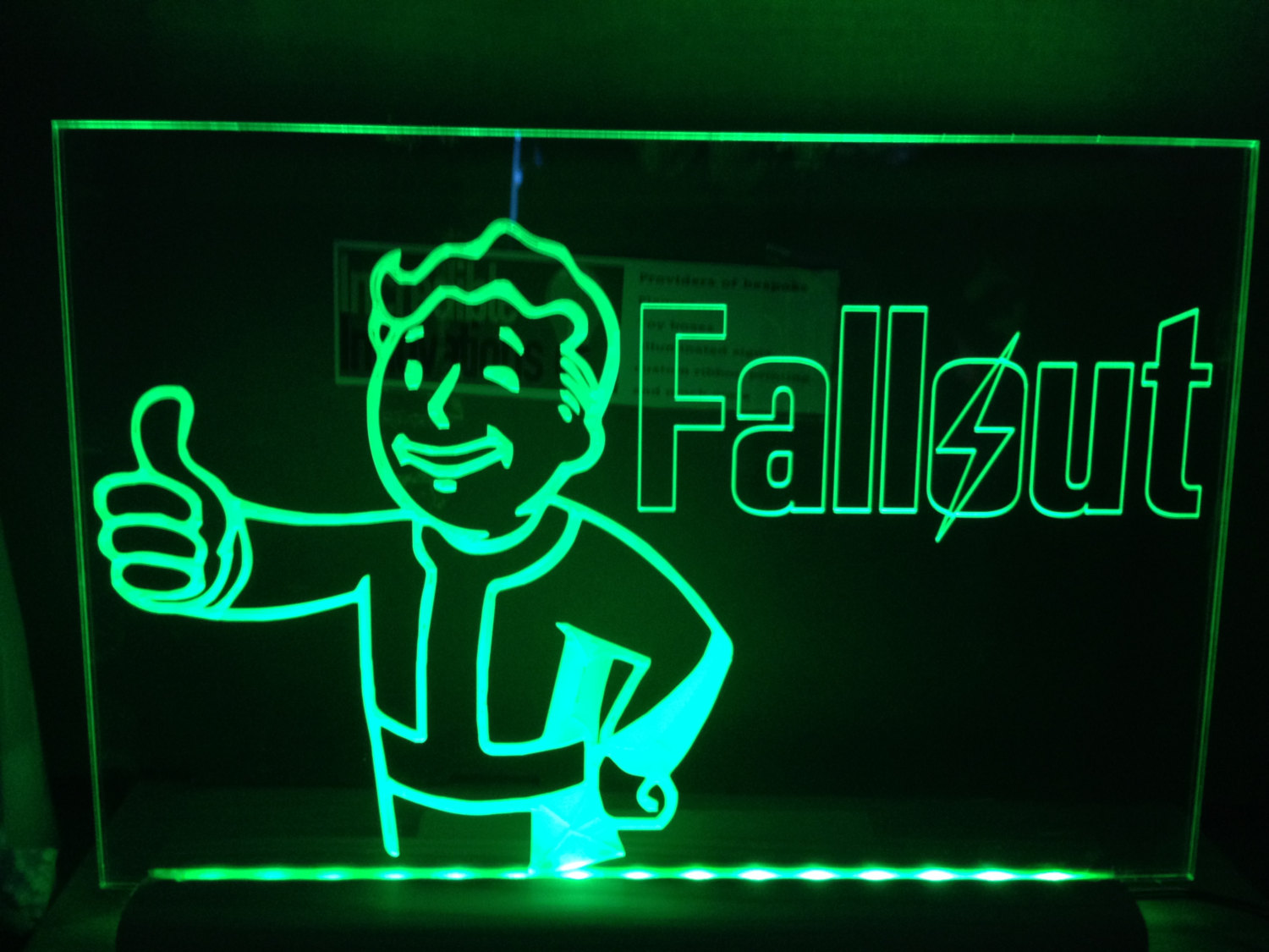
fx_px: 1210
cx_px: 634
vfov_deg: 42.9
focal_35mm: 33
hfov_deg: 55.4
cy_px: 476
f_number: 2.4
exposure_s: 1/20
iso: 250
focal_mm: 4.12
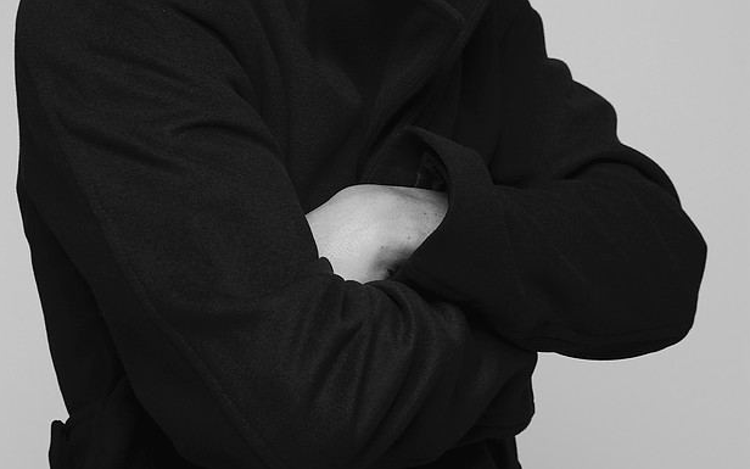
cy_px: 60
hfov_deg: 19.3
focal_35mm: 108
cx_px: 376
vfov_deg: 12.0
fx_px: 2208
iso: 200
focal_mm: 70
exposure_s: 1/160
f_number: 11
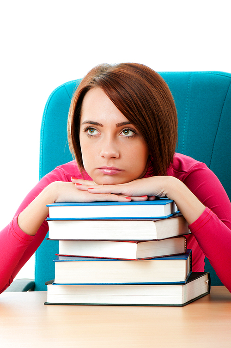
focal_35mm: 158
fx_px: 1520
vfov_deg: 13.1
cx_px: 116
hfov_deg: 8.7
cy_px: 174
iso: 200
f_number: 10
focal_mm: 105
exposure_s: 1/200
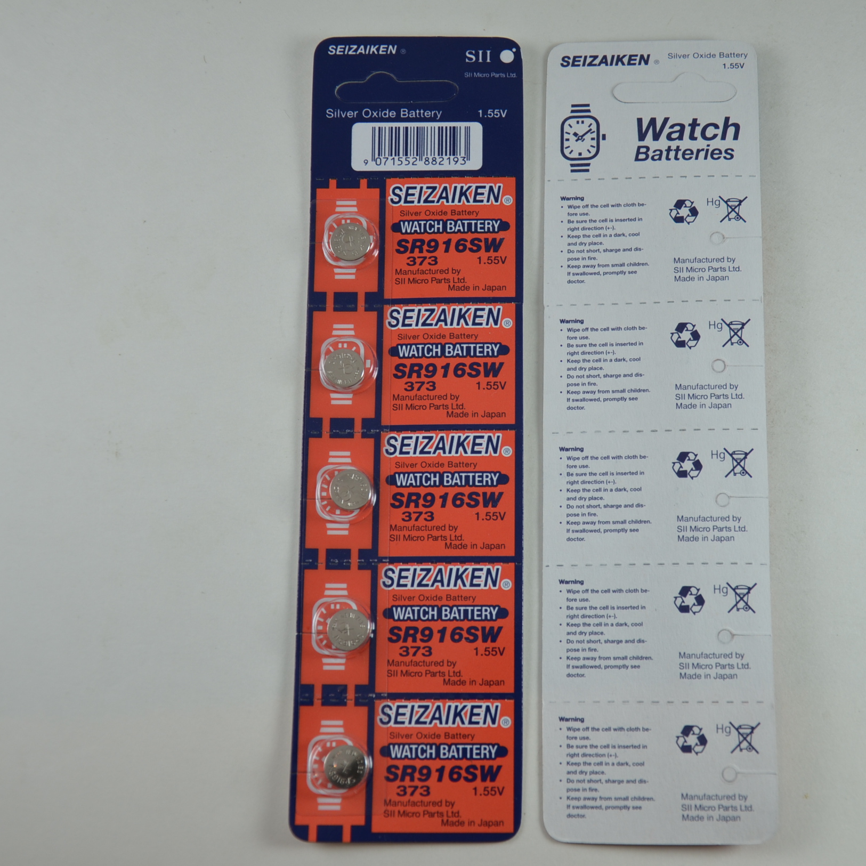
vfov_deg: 31.6
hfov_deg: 31.5
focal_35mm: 54
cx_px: 533
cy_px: 433
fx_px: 1528
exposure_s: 1/125
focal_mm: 28
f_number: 4
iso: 200
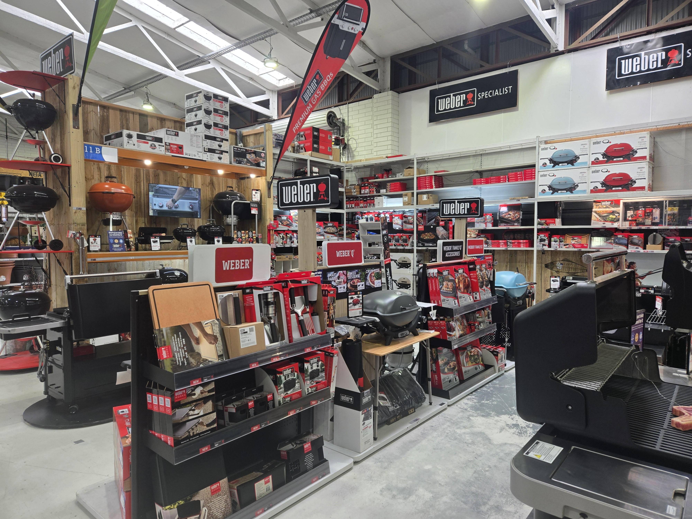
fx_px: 460
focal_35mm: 23
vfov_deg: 58.9
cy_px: 260
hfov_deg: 73.9
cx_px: 346
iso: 50
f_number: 1.8
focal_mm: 5.4
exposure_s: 1/100
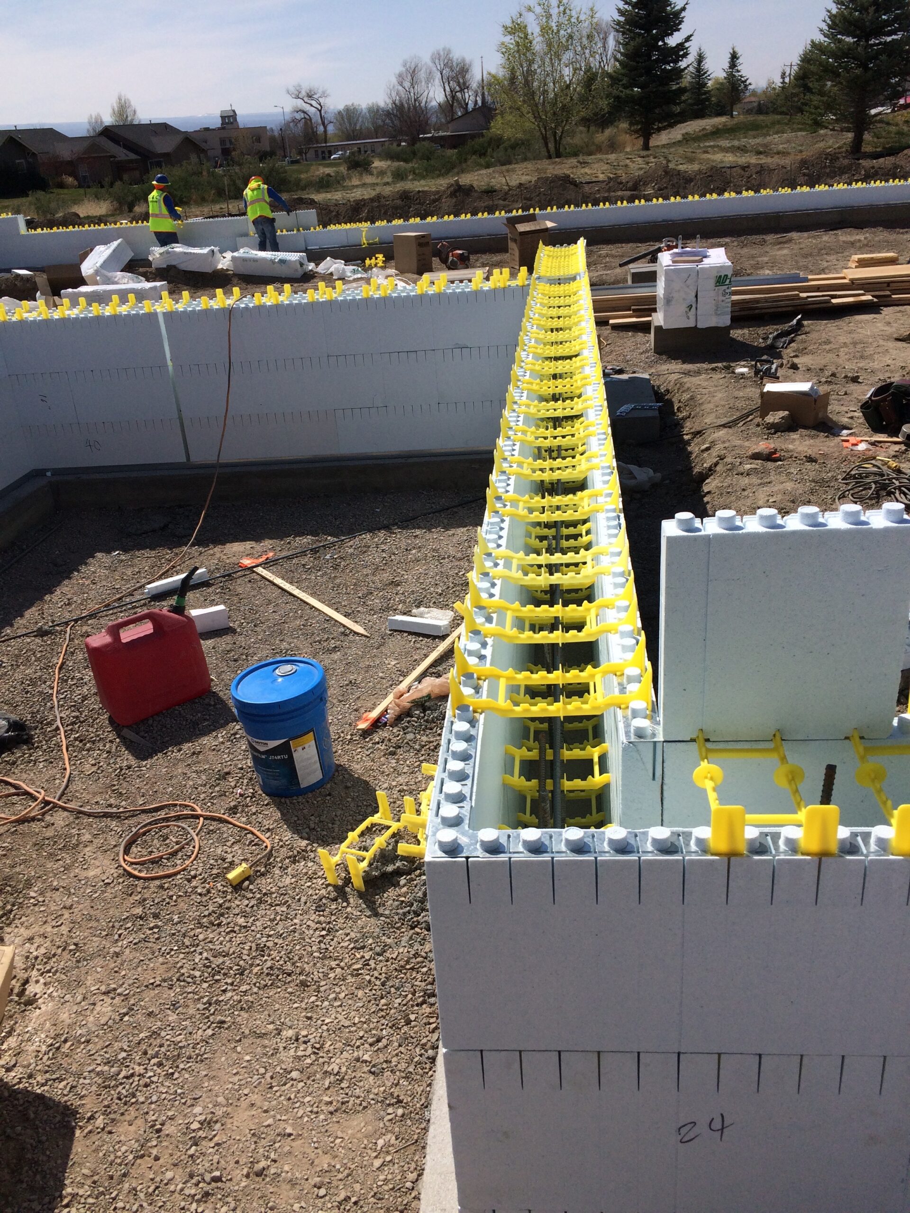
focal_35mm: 29
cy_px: 606
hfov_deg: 48.2
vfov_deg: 61.7
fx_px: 1016
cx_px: 455
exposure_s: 1/5128
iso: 40
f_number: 2.2
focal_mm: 4.15
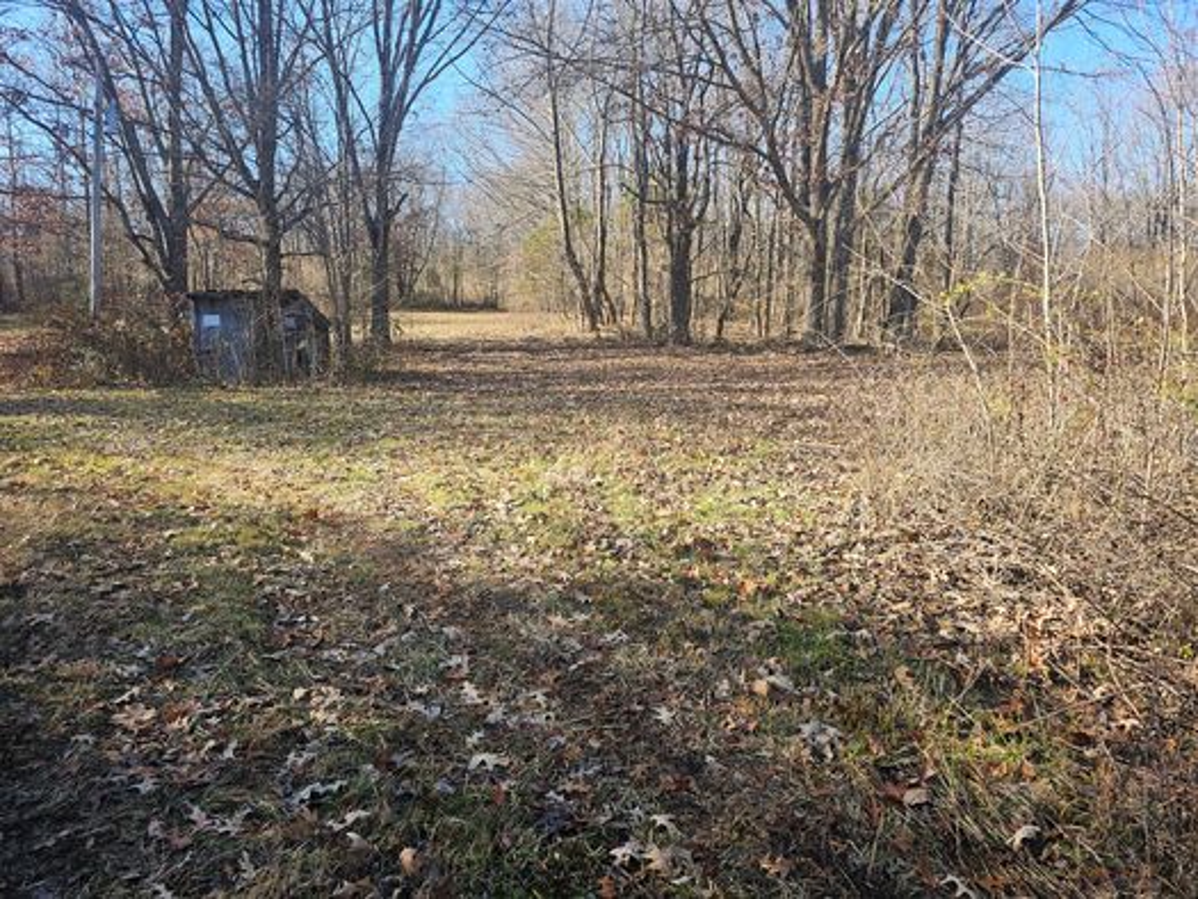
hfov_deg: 73.9
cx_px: 599
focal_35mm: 23
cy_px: 450
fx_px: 796
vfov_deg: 58.9
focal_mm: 6.3
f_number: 1.7
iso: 10
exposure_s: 1/159
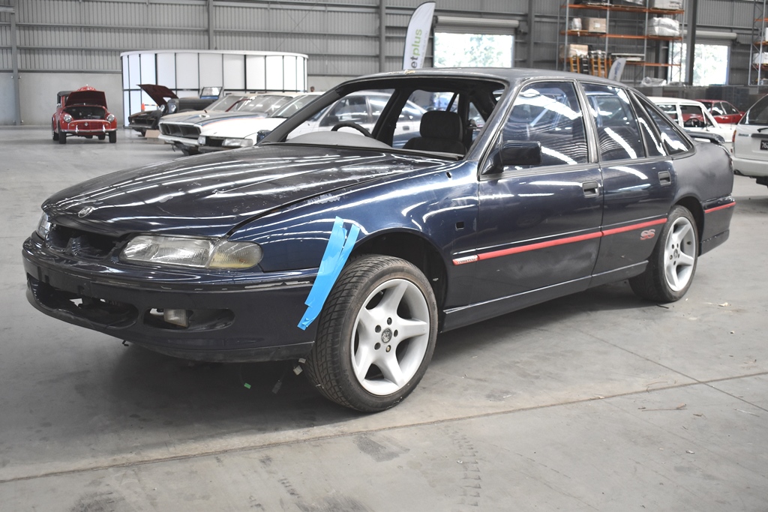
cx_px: 384
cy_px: 256
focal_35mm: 40
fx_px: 864
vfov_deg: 33.0
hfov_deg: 47.9
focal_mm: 27
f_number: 4
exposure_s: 1/640
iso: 1600
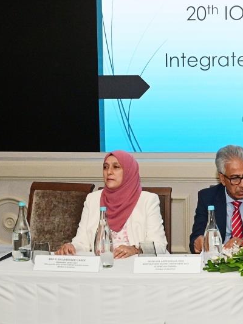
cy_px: 158
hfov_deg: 19.1
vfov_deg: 27.0
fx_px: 674
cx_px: 304
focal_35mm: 72
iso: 2500
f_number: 8
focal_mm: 26
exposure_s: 1/200
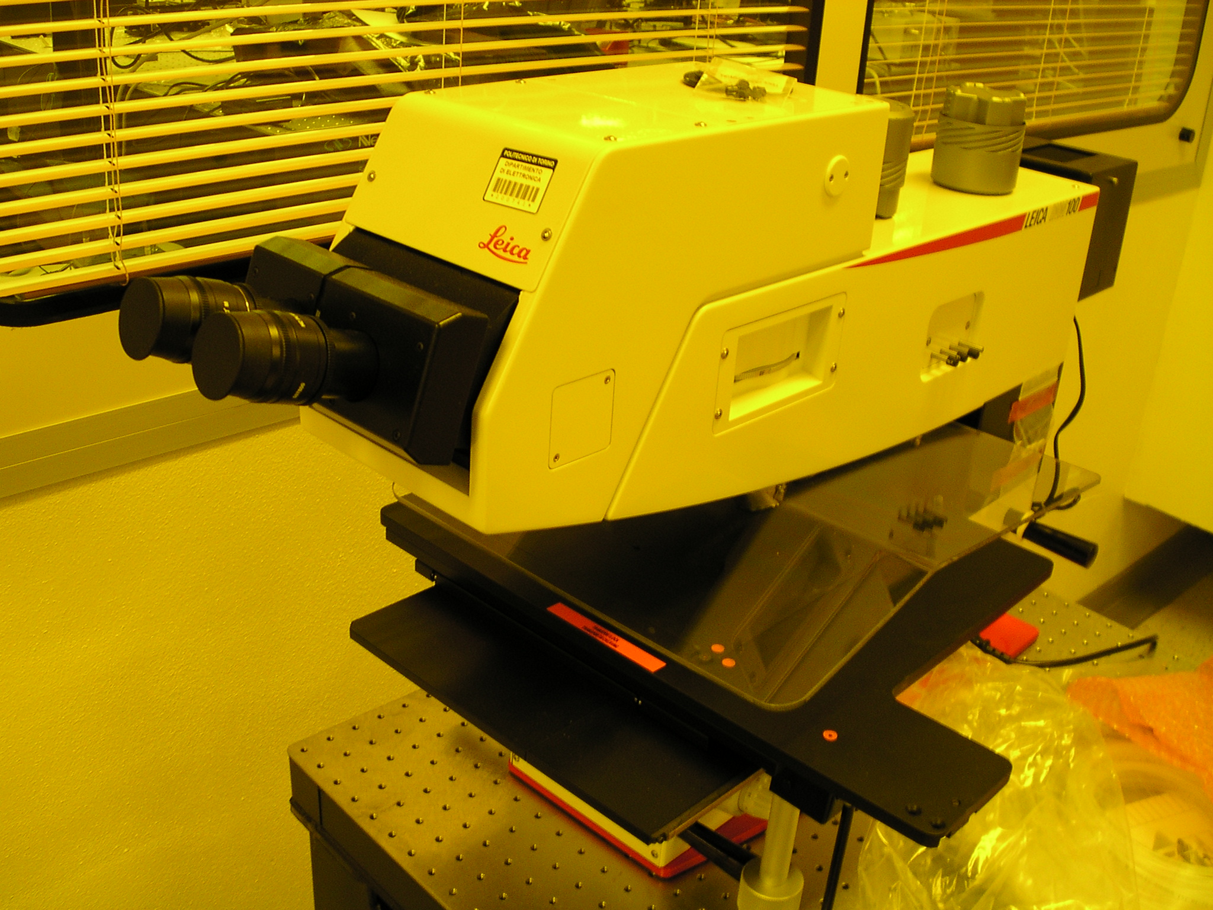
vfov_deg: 38.7
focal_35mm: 37
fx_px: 1297
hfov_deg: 50.1
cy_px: 455
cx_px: 606
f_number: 2.7
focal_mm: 5.6
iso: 100
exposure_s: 1/8.5
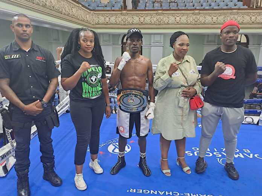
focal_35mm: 25
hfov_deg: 69.4
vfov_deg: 54.9
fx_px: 189
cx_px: 131
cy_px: 98
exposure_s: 1/33
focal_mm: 4.65
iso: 320
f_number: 1.8
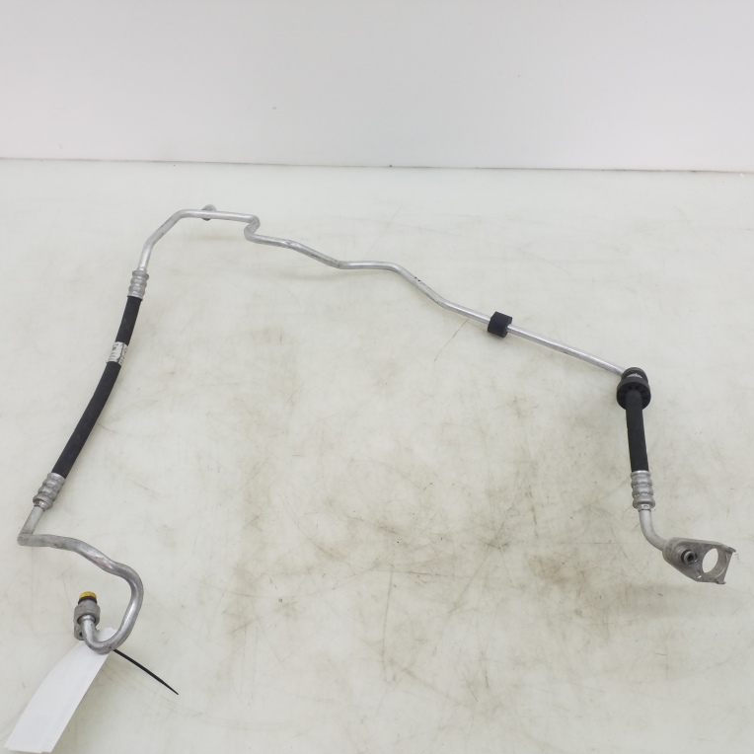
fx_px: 789
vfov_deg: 51.1
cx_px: 347
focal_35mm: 32
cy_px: 378
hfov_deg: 51.1
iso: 80
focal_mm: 3.6
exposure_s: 1/50
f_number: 1.9
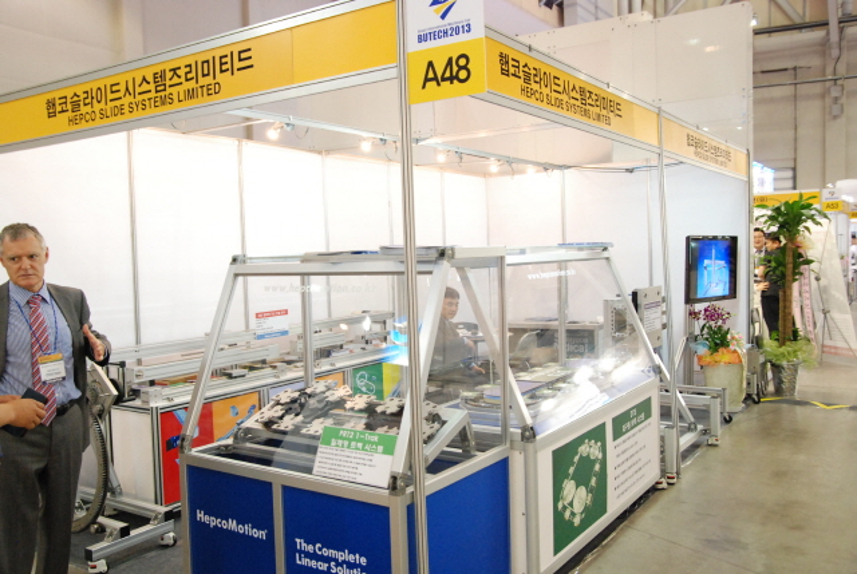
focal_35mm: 33
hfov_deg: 57.1
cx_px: 428
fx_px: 787
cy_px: 287
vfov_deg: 40.1
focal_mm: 22
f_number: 3.5
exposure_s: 1/60
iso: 1600
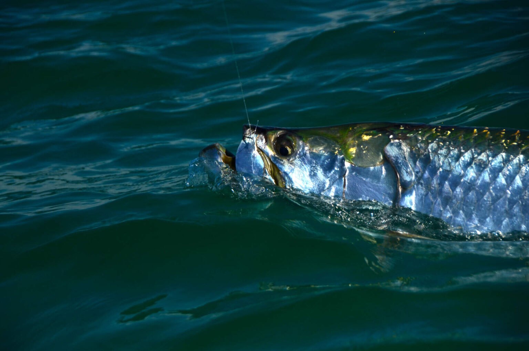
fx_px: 2310
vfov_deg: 8.7
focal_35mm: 158
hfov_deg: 13.1
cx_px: 264
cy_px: 176
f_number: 5.3
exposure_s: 1/6400
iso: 100
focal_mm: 105
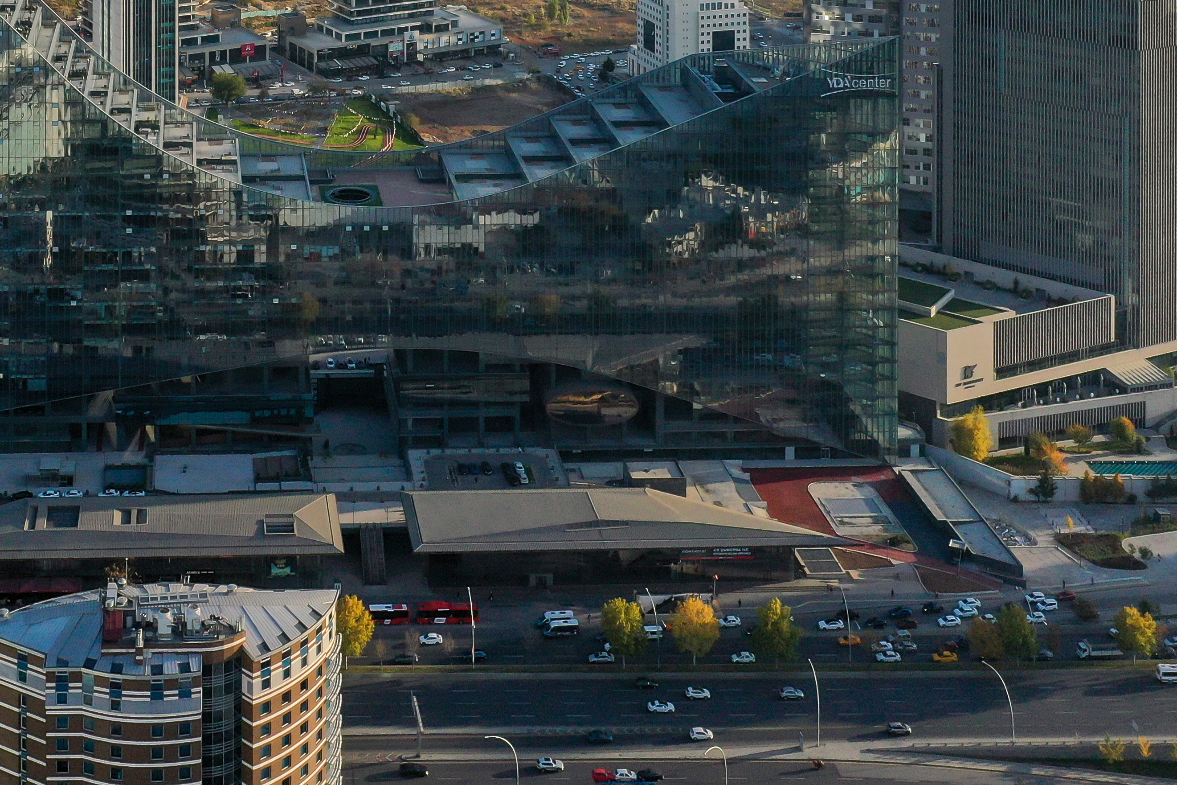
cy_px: 46
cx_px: 274
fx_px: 1896
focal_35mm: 58
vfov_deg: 22.7
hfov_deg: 33.7
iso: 100
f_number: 6.3
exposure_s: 1/500
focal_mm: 10.26
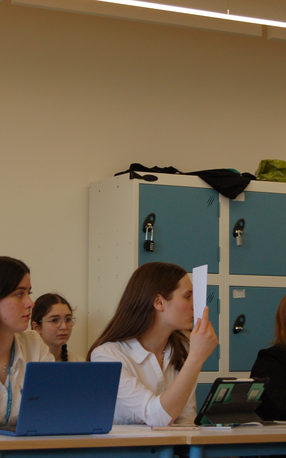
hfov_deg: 12.6
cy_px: 229
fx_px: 1294
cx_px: 135
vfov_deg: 20.1
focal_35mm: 104
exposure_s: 1/100
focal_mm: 45
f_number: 5.3
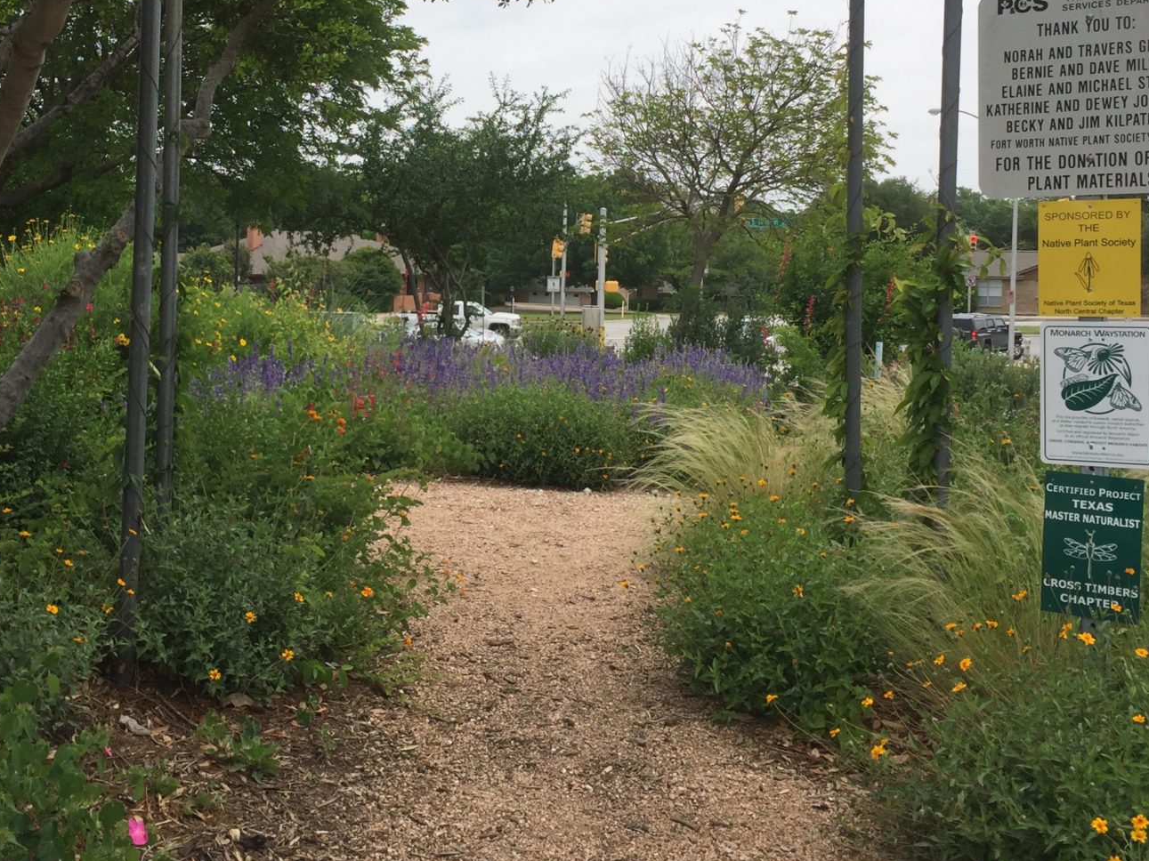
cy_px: 318
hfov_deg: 41.0
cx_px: 457
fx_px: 1527
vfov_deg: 31.4
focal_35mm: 46
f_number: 2.2
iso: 32
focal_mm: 4.15
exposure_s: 1/1721
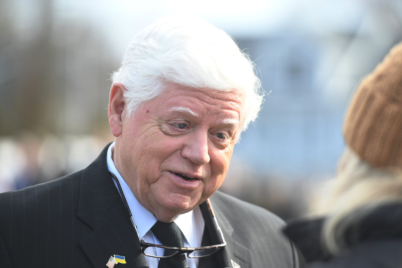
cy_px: 134
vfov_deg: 6.9
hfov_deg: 10.3
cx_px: 201
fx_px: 2234
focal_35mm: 200
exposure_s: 1/400
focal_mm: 200
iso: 200
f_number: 5
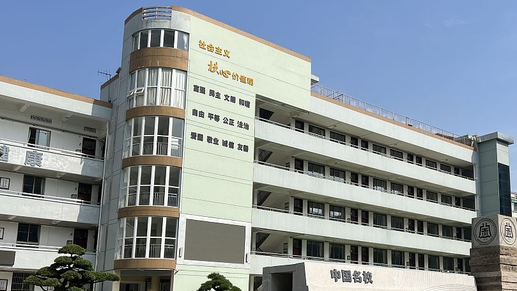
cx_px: 353
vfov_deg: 28.1
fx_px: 576
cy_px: 207
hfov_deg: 47.4
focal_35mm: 42
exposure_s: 1/6579
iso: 50
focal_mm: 5.7
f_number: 1.5
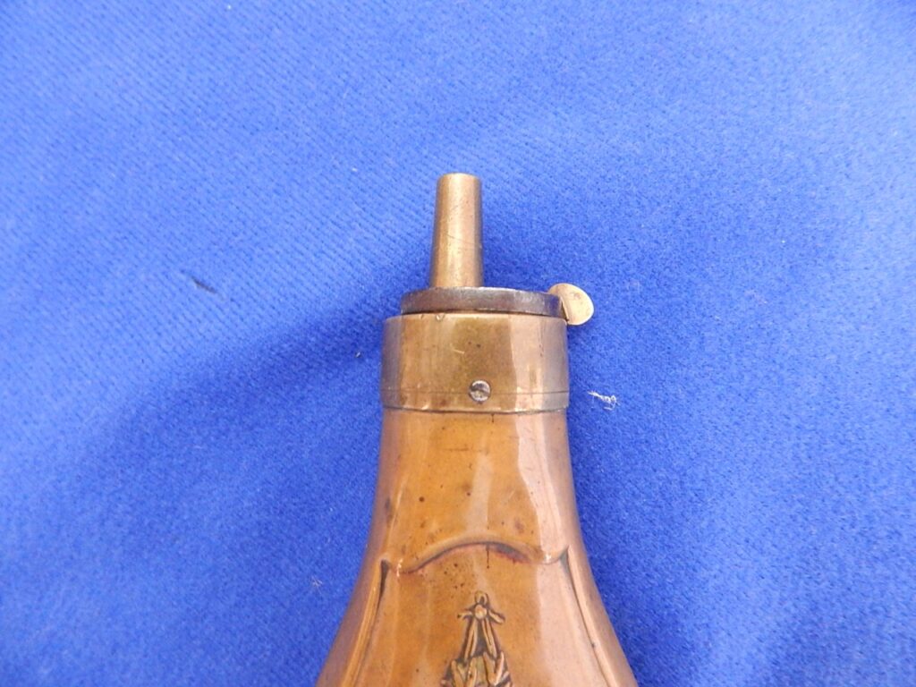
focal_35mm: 22
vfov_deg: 61.1
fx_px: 582
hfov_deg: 76.4
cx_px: 458
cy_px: 344
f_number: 3
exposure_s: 1/8
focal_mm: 4
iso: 800
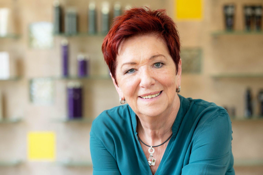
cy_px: 88
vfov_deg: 13.4
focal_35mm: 102
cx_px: 132
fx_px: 745
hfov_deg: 20.0
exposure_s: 1/200
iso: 500
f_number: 4.5
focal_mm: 102
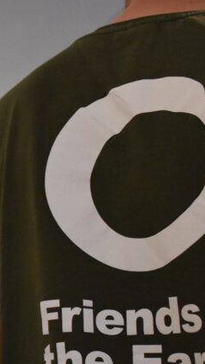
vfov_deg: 25.7
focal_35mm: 82
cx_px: -86
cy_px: 257
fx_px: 792
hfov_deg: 14.0
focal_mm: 22
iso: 4000
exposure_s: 1/60
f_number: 3.5
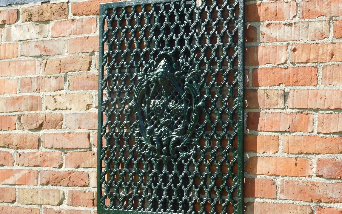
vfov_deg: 13.5
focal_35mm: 97
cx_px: 171
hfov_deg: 21.4
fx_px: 904
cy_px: 107
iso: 125
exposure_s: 1/320
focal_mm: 16.1
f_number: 4.5
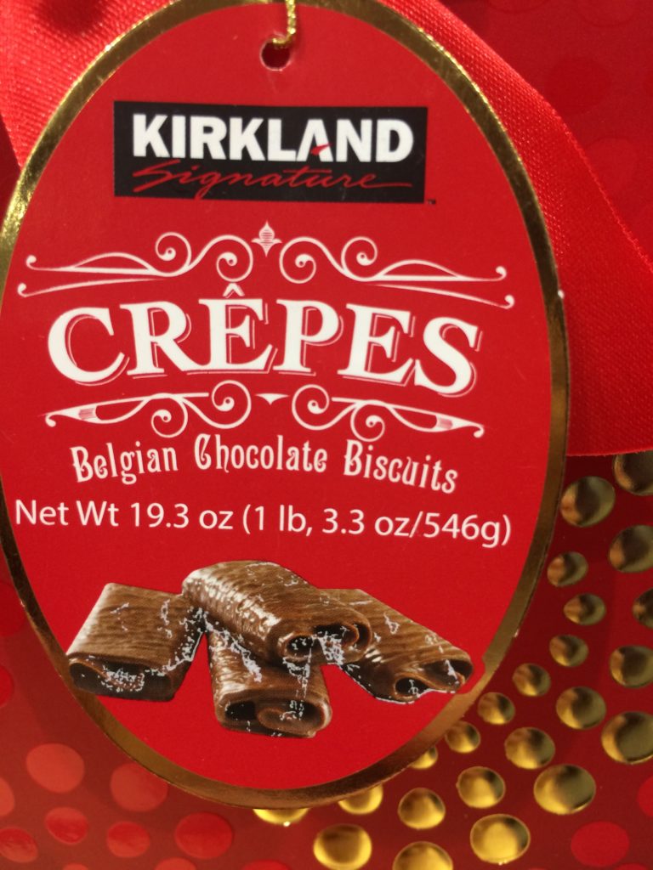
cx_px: 326
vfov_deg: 61.7
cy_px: 435
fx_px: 729
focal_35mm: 29
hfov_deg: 48.2
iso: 80
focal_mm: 4.15
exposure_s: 1/30
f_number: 2.2
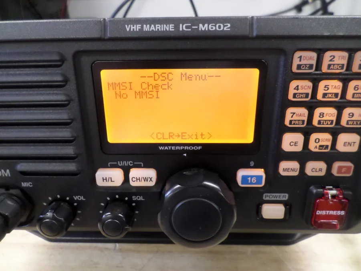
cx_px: 180
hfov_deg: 69.4
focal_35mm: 25
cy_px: 136
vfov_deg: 54.9
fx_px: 261
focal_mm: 4.5
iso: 400
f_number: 2.5
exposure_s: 1/30
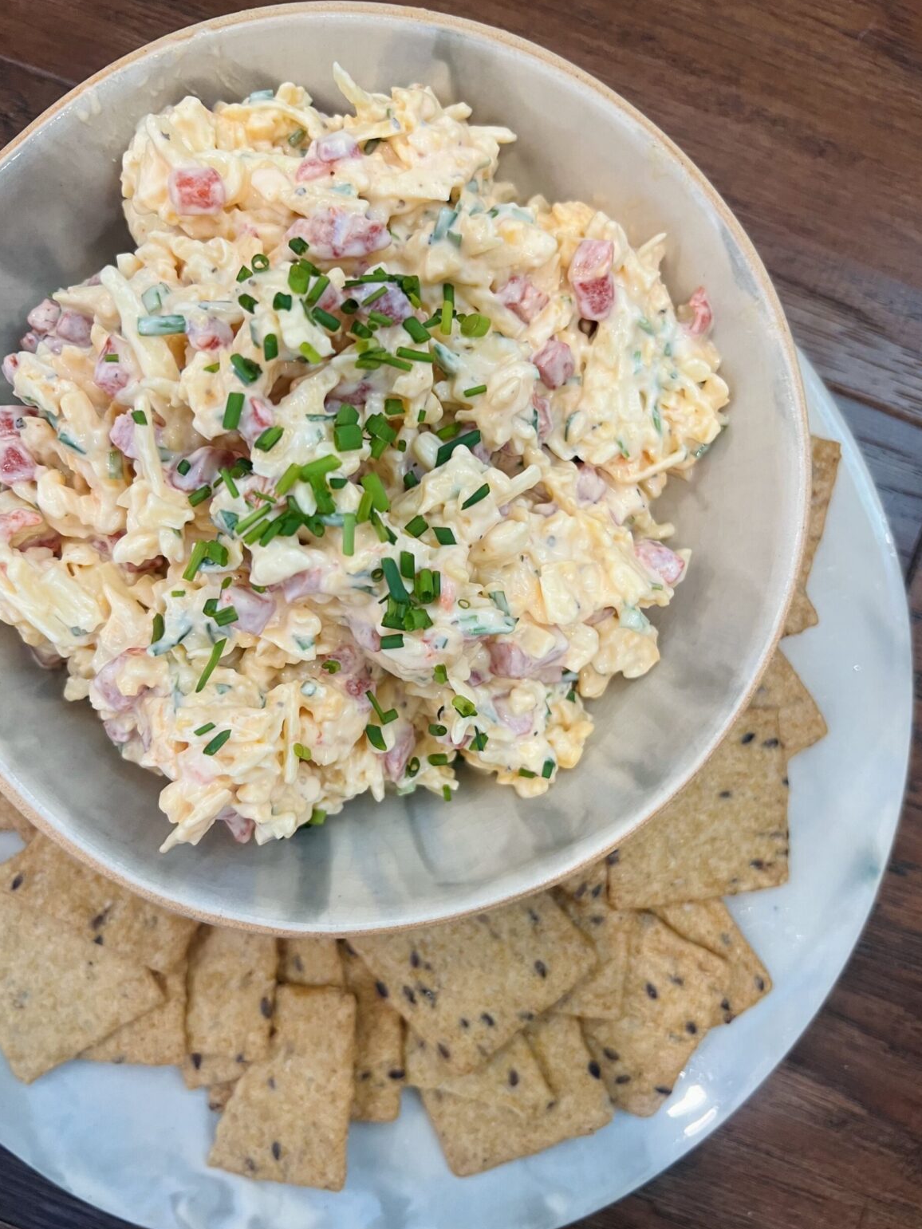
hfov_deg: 51.4
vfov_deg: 65.3
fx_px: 959
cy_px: 616
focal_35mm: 27
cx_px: 475
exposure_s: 1/60
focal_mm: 5.7
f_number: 1.5
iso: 125
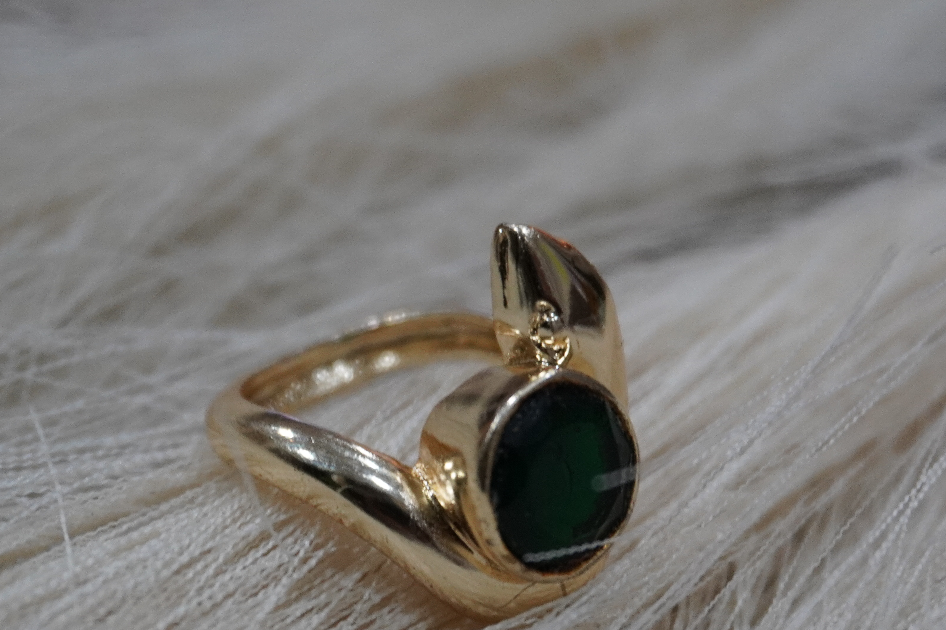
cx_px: 477
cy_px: 465
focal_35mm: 93
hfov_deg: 21.9
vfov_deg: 14.7
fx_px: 2442
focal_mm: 33
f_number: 5
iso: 1000
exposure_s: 1/50
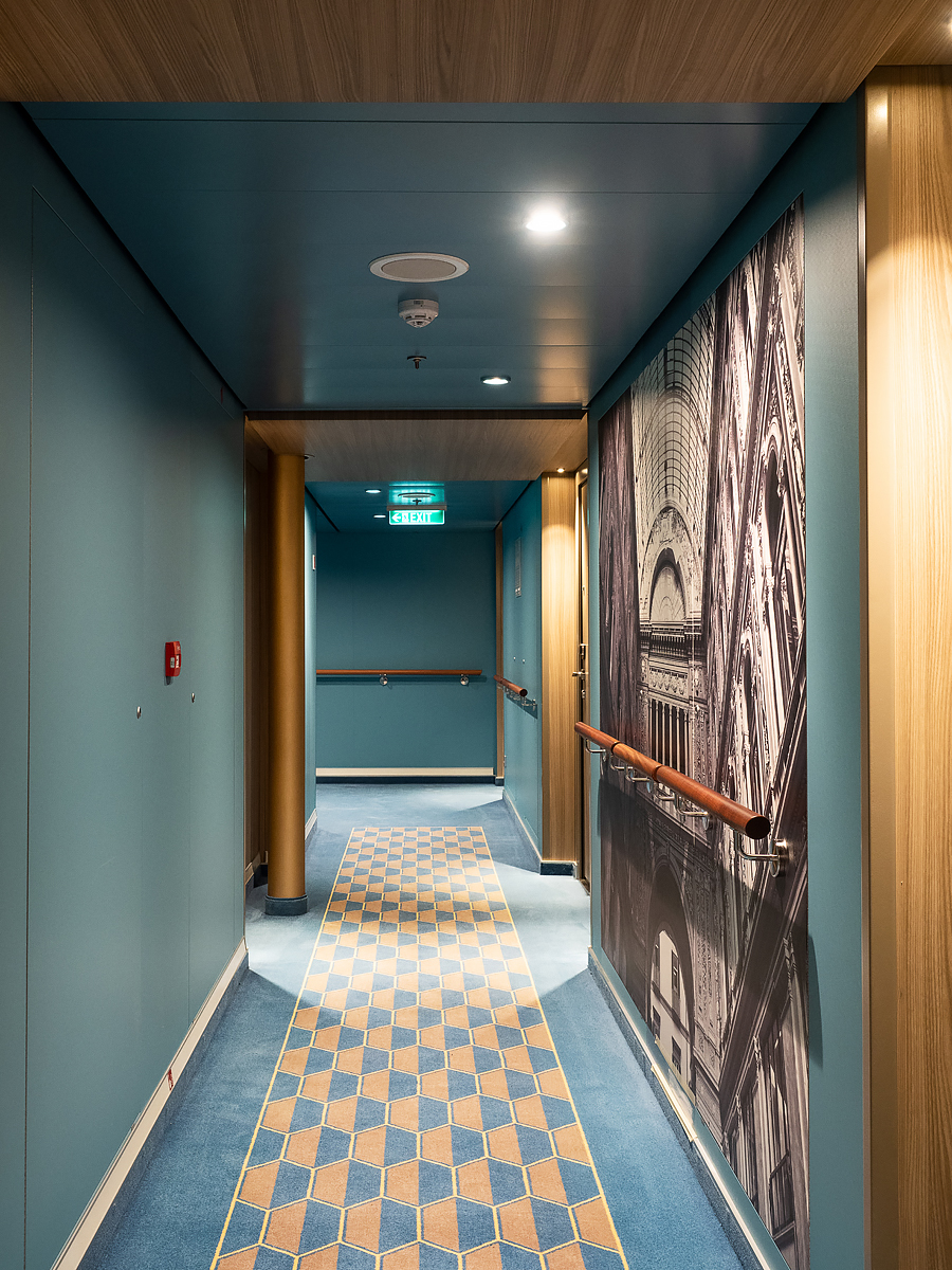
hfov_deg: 39.7
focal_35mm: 36
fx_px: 1320
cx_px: 476
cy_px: 635
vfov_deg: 51.4
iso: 400
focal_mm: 18
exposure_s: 1/10
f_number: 4.5
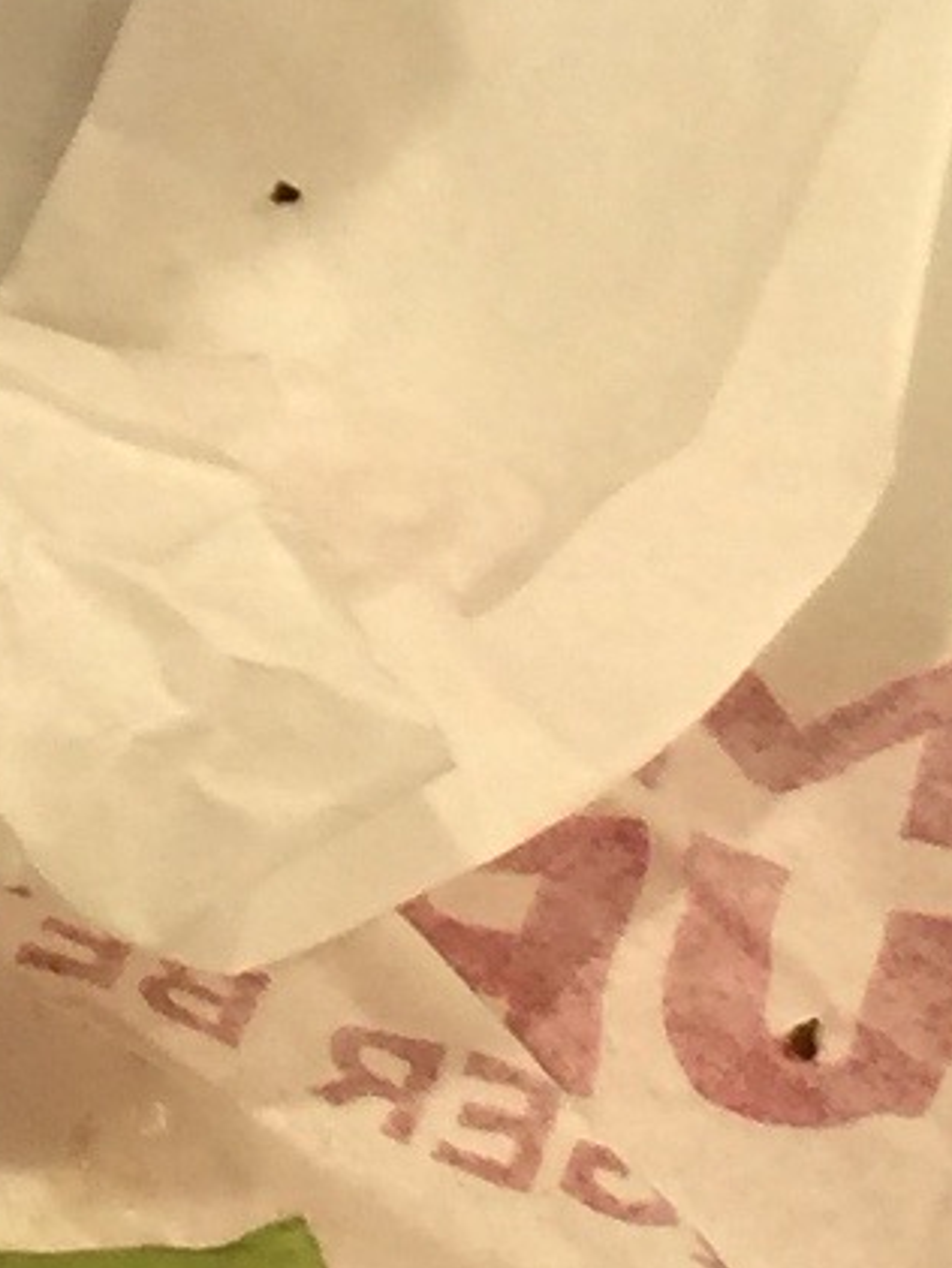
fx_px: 8246
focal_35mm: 225
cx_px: -792
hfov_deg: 6.5
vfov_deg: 8.6
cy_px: -593
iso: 32
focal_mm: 4.15
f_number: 2.2
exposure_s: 1/15
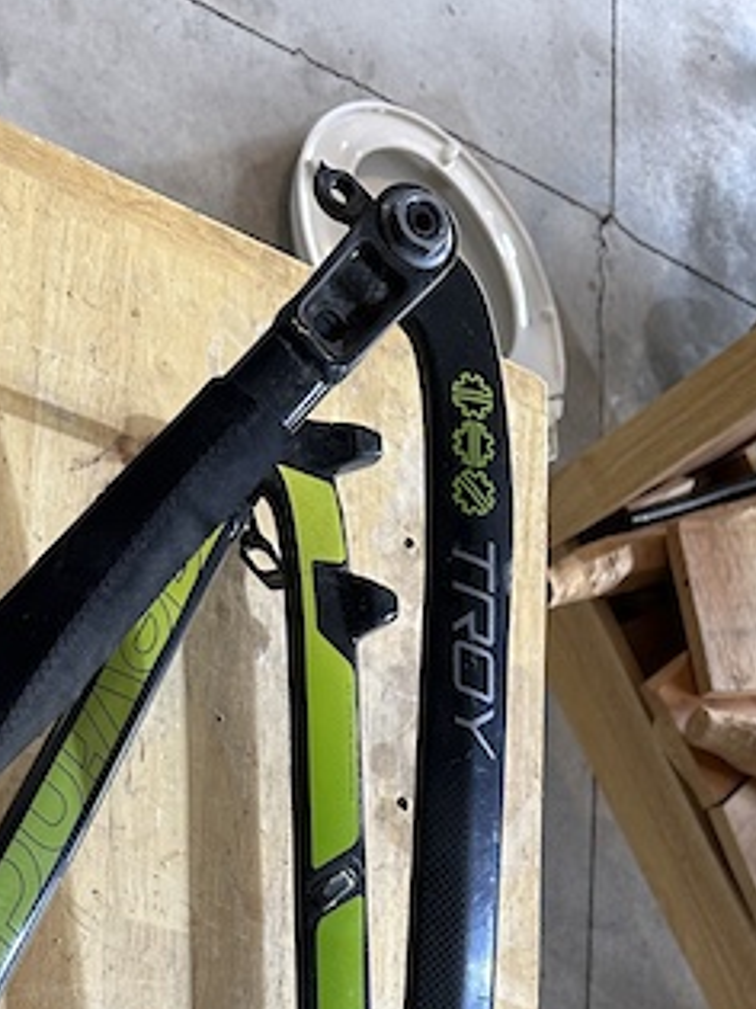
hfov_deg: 24.0
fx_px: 1777
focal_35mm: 61
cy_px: 1256
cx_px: 346
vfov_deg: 27.3
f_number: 1.78
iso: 200
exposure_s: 1/60
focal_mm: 6.86
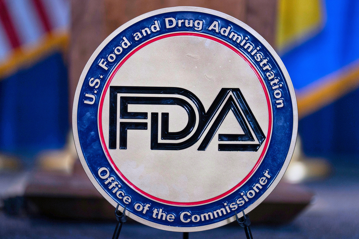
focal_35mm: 200
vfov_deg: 6.9
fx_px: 1995
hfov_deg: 10.3
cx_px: 180
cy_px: 120
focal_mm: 200
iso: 1250
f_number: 2.8
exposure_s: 1/500
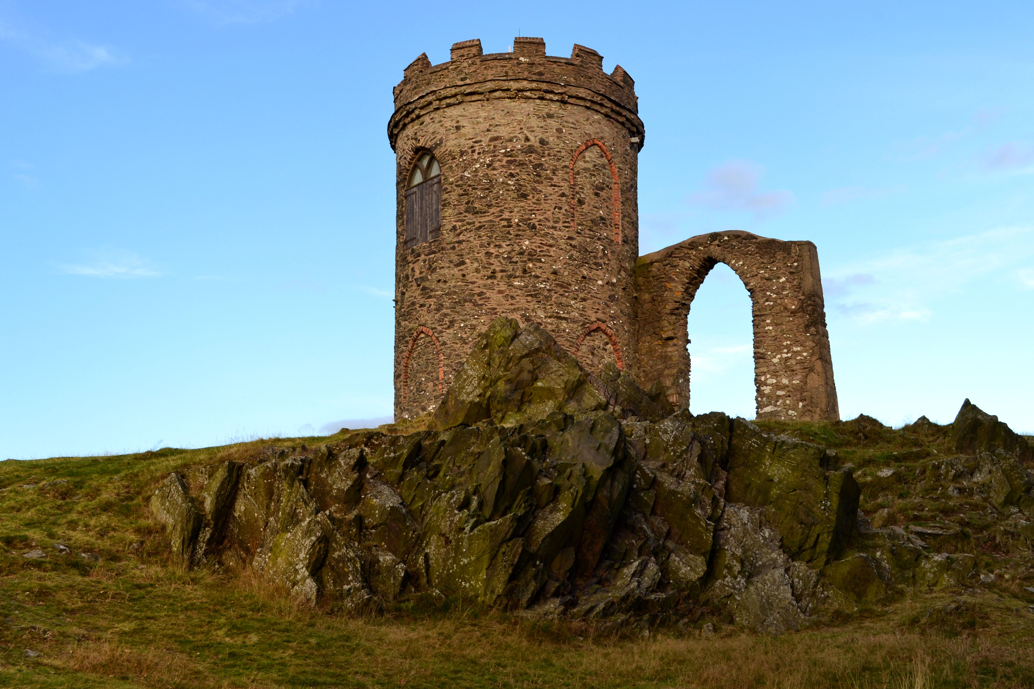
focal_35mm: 42
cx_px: 517
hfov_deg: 46.4
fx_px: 1206
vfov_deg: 31.9
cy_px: 344
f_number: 9
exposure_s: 1/125
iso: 400
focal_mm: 28
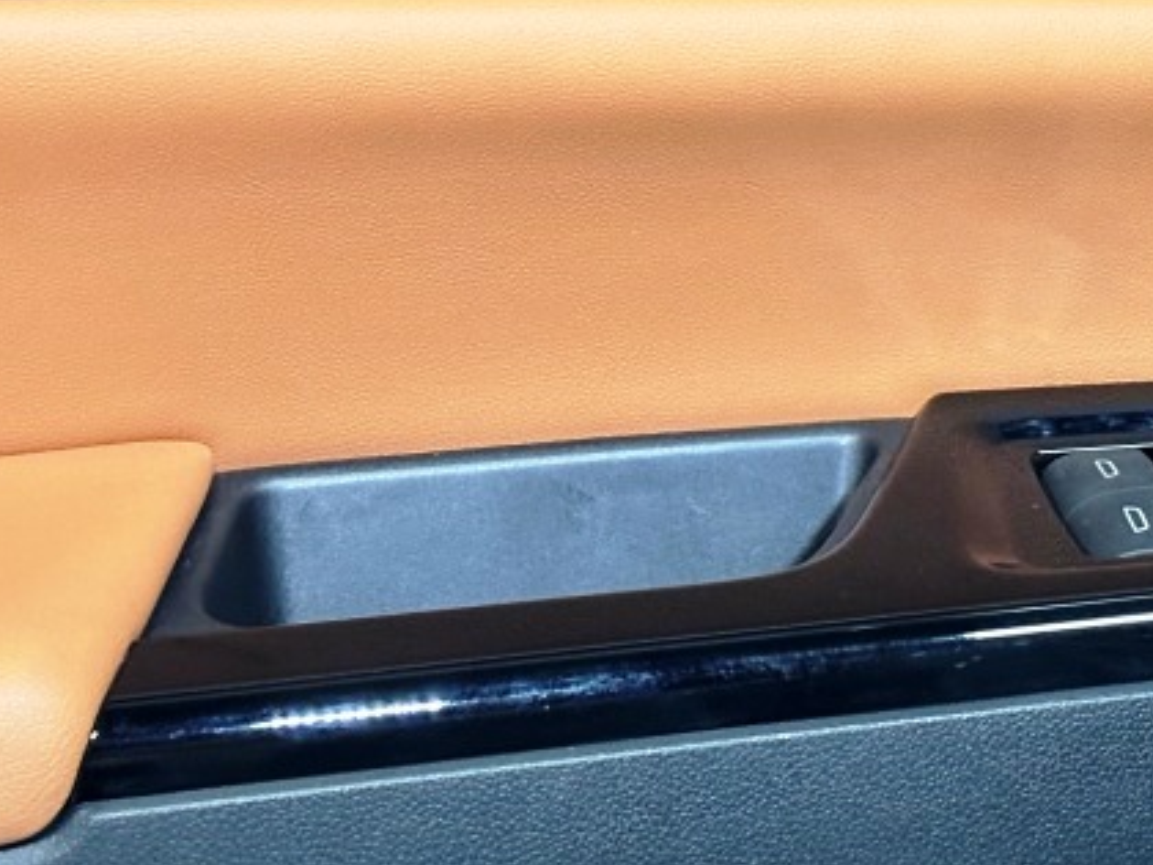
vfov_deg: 12.6
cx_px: 1318
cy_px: 102
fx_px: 3897
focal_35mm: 117
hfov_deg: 16.3
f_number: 1.78
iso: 500
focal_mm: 6.86
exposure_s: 1/30
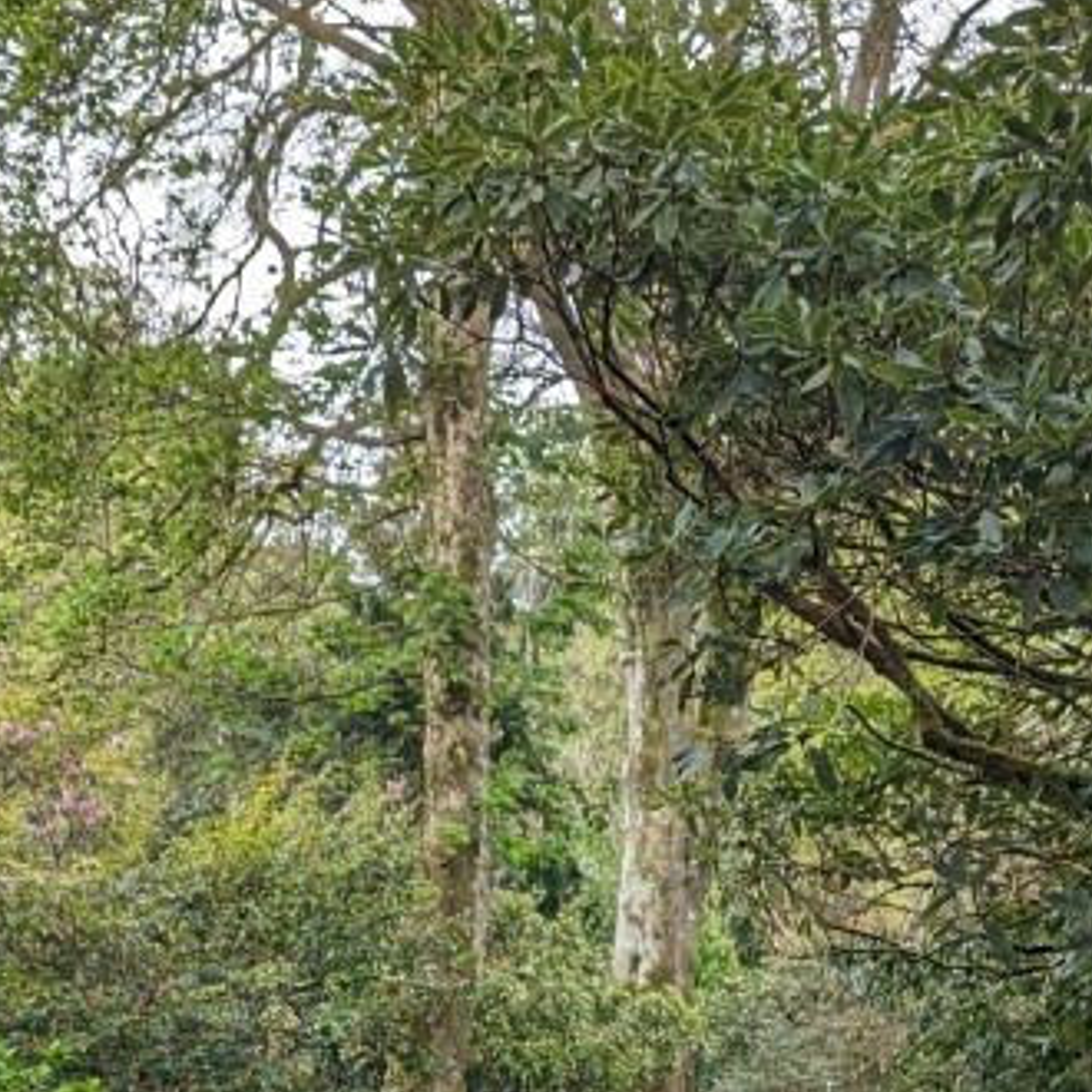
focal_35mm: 77
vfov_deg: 20.9
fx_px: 2748
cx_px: 581
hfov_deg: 22.5
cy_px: 1320
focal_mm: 6.81
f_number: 1.85
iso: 51
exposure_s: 1/497
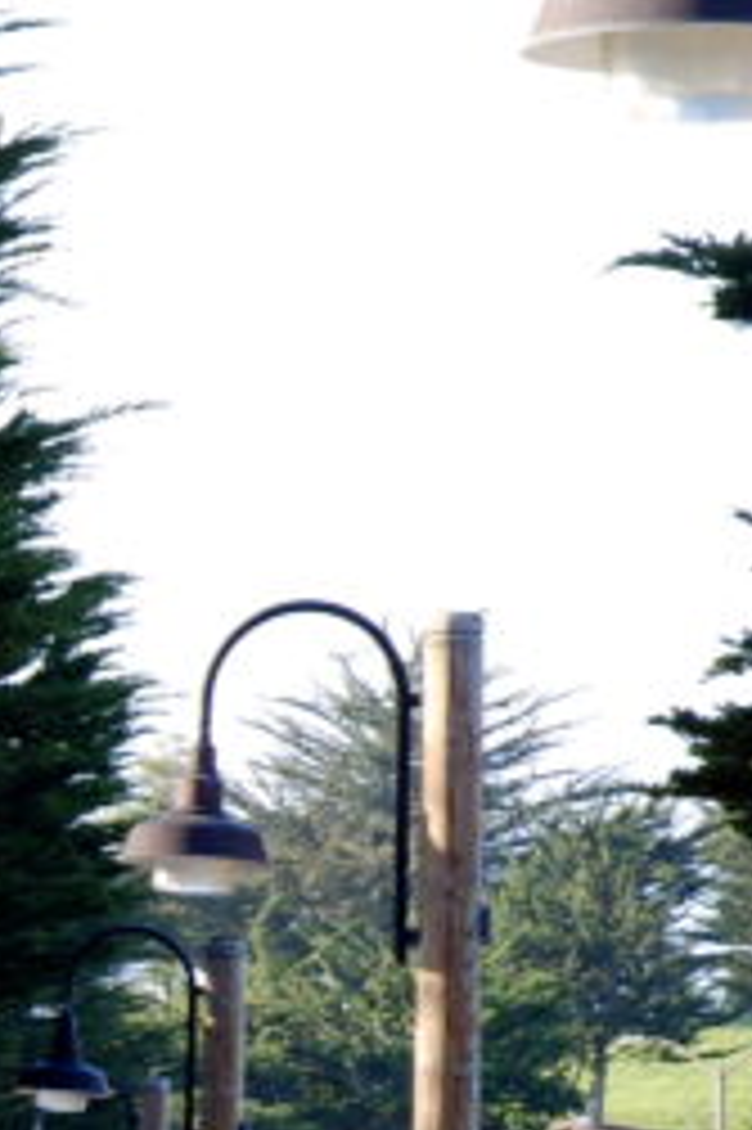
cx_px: -1337
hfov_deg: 4.3
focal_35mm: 308
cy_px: 1308
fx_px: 9663
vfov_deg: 6.7
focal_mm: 52
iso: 200
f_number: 4.5
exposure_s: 1/60
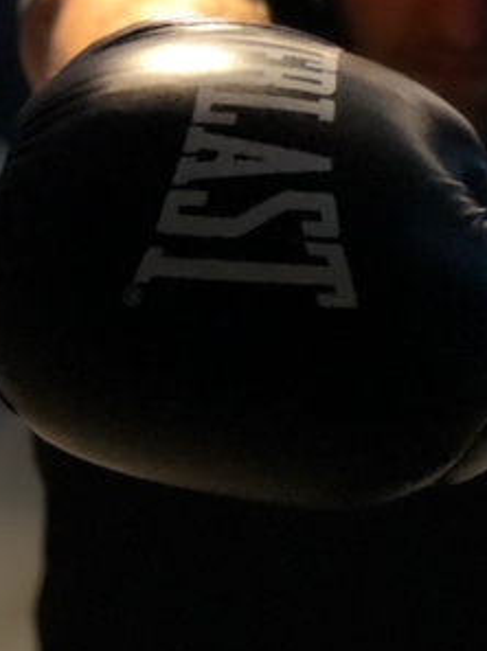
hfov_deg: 12.0
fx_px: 2312
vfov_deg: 15.9
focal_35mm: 123
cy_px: 116
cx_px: 386
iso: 1250
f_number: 2.8
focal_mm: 6.6
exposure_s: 1/60
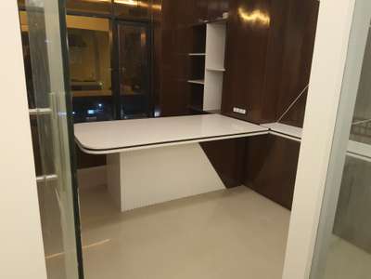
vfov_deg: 53.1
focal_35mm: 26
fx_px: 279
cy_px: 140
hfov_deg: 67.3
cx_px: 186
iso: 400
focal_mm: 4.32
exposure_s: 1/50
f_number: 1.7
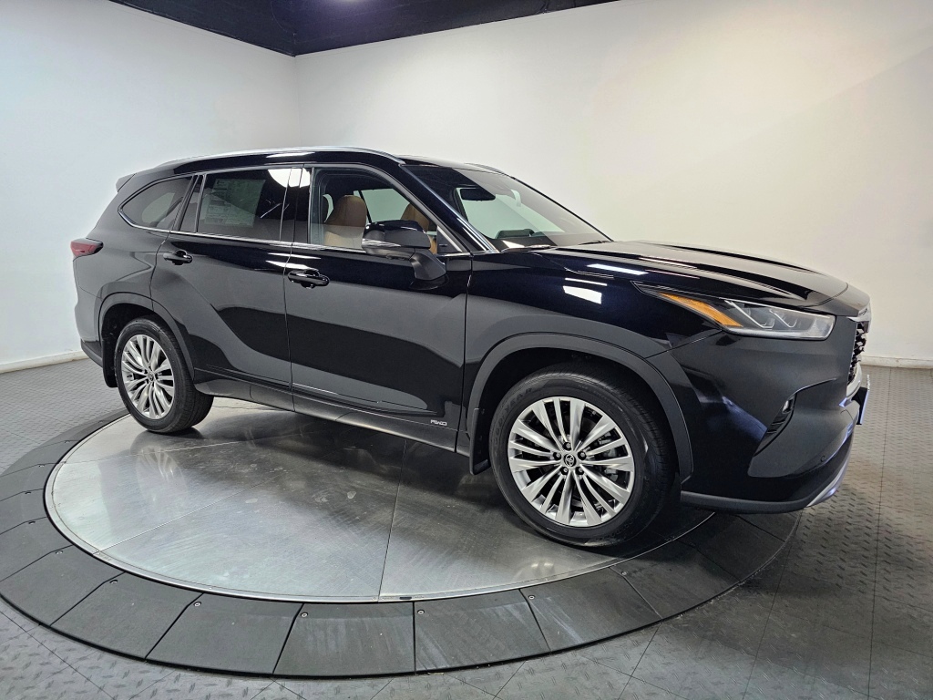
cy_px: 350
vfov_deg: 58.9
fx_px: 620
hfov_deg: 73.9
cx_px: 466
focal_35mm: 23
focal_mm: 6.3
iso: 800
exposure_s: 1/120
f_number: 1.7
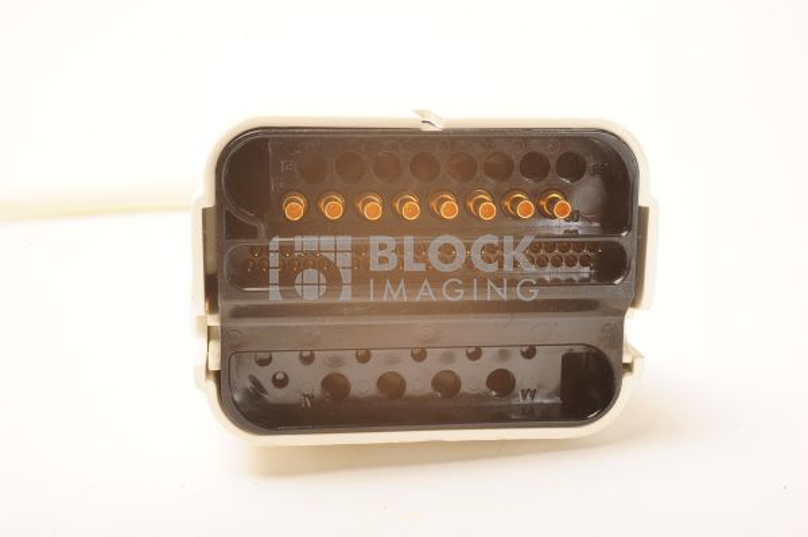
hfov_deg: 39.6
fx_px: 1121
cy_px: 268
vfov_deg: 26.9
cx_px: 404
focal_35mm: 50
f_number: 16
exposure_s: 1/160
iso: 320
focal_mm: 50
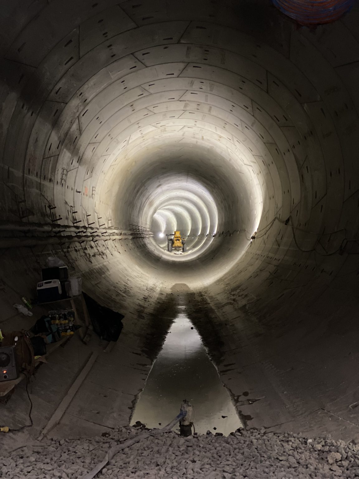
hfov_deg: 28.0
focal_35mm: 52
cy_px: 240
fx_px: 719
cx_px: 180
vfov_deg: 36.8
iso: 400
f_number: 2
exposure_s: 1/15
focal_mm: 6
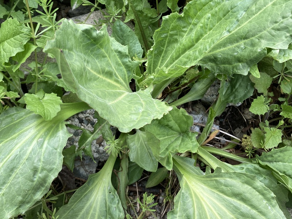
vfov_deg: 33.5
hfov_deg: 43.7
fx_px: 363
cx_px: 122
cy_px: 87
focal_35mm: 43
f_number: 1.8
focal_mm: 3.99
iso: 20
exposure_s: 1/173
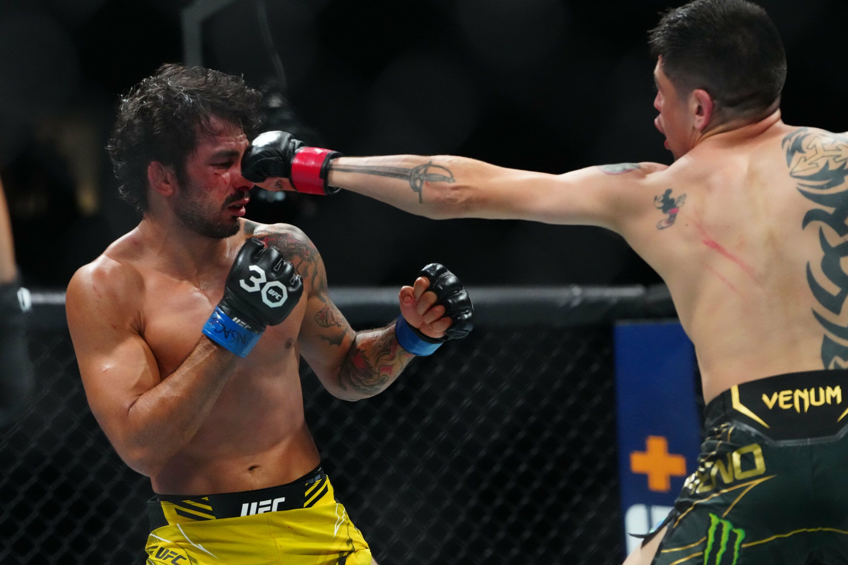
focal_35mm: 148
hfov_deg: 13.9
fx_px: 3486
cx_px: 424
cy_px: 282
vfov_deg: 9.3
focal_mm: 148
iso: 8000
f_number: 4
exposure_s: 1/1600
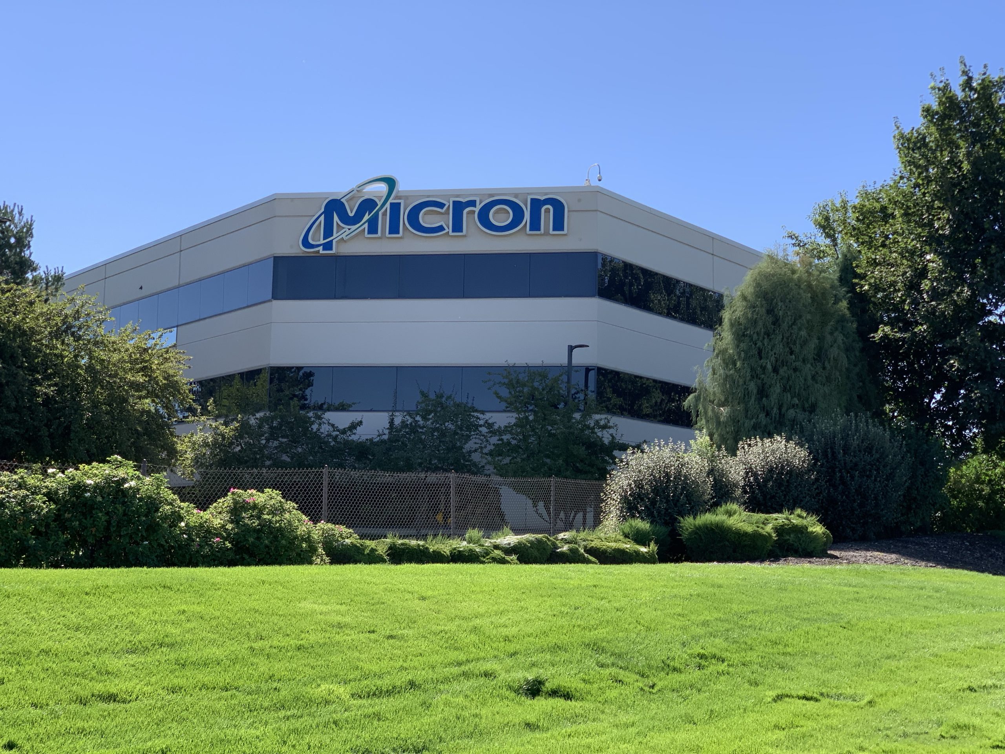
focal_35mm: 52
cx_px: 502
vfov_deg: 28.0
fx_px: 1510
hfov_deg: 36.8
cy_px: 377
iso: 16
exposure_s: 1/813
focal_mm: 6
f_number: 2.4
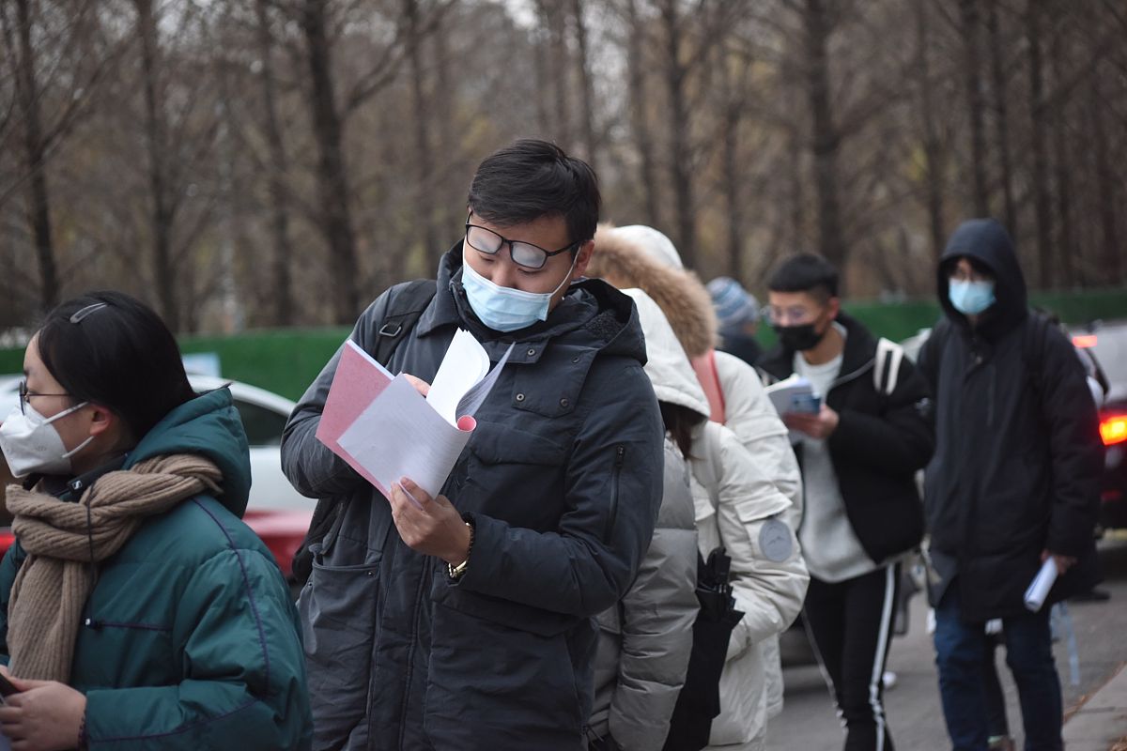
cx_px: 564
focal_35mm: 90
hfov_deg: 22.6
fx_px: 2817
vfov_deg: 15.2
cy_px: 376
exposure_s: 1/200
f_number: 4
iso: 2500
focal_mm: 90
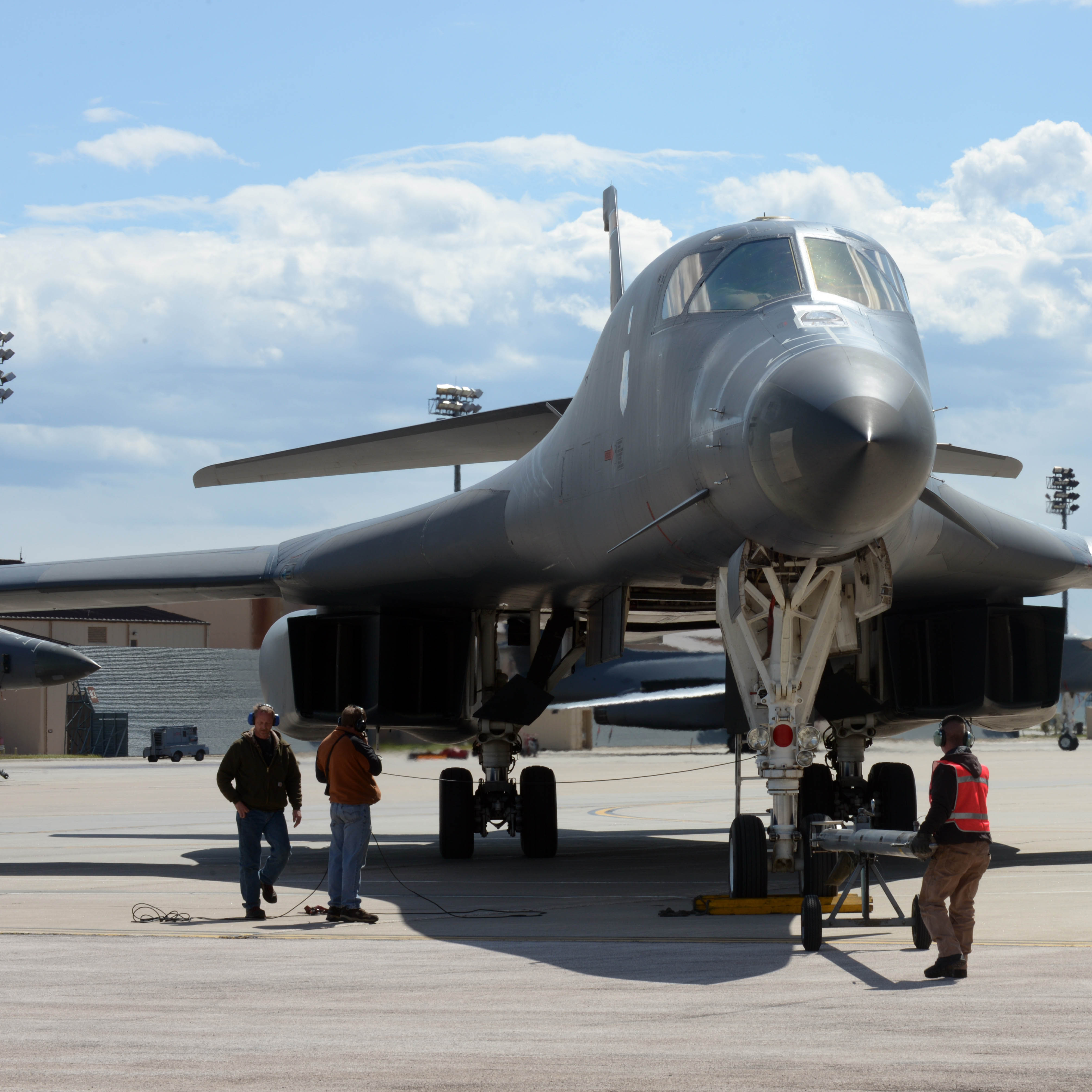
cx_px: 775
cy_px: 546
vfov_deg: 13.4
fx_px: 4640
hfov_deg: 13.4
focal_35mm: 130
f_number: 18
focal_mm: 102
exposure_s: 1/100
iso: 160
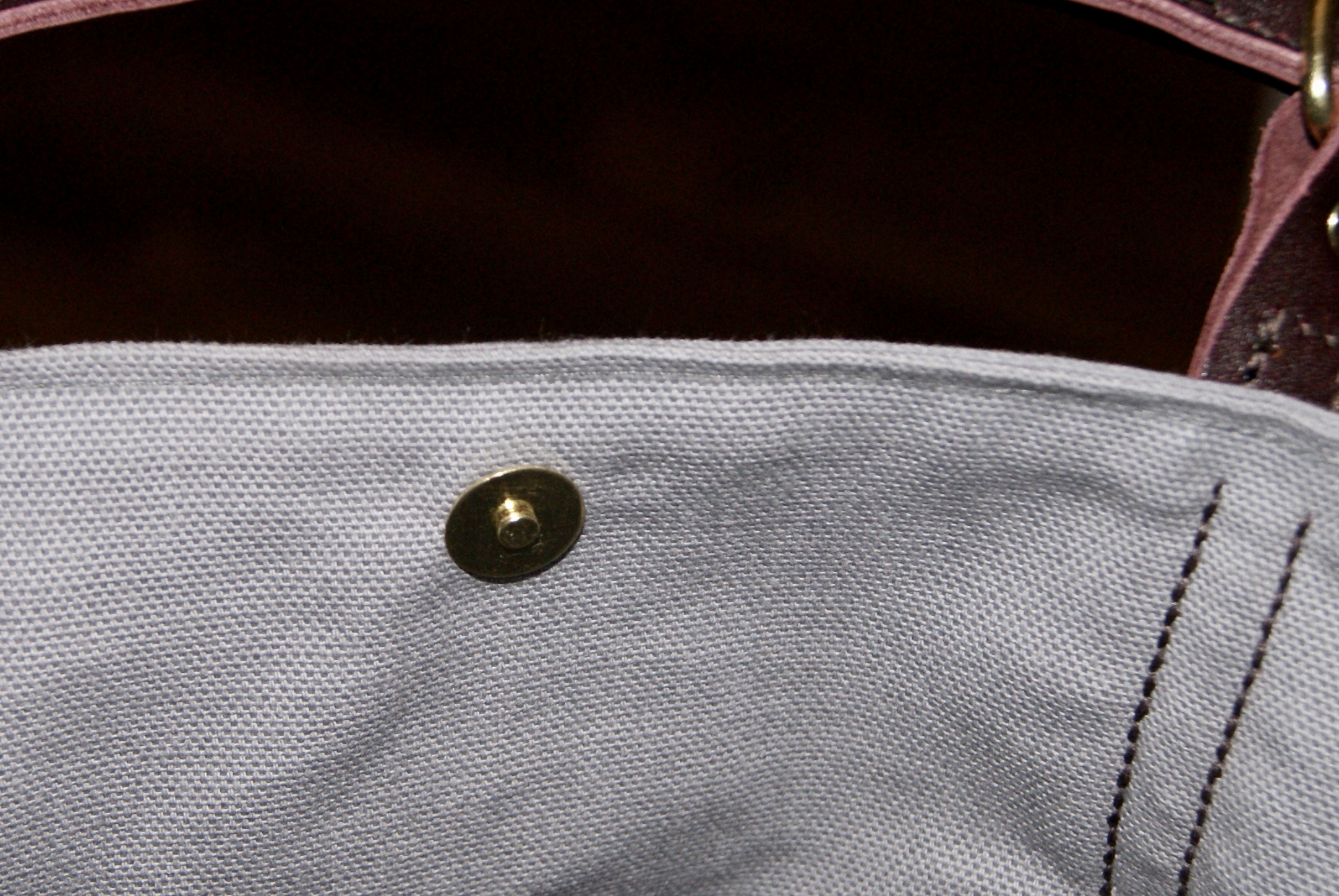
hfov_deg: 21.6
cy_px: 551
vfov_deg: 14.6
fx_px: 3496
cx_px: 501
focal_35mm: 94
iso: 400
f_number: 5.6
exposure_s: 1/60
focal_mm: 35
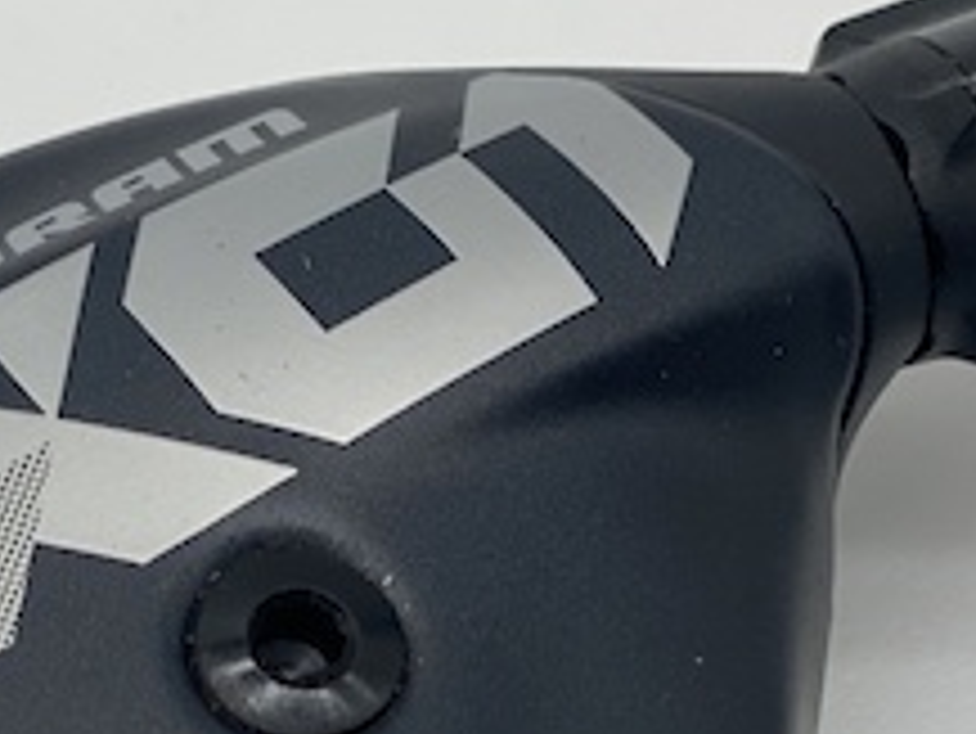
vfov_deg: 7.7
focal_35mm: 192
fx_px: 5416
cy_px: 711
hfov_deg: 10.3
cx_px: 130
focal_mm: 6
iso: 20
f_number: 2
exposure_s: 1/144
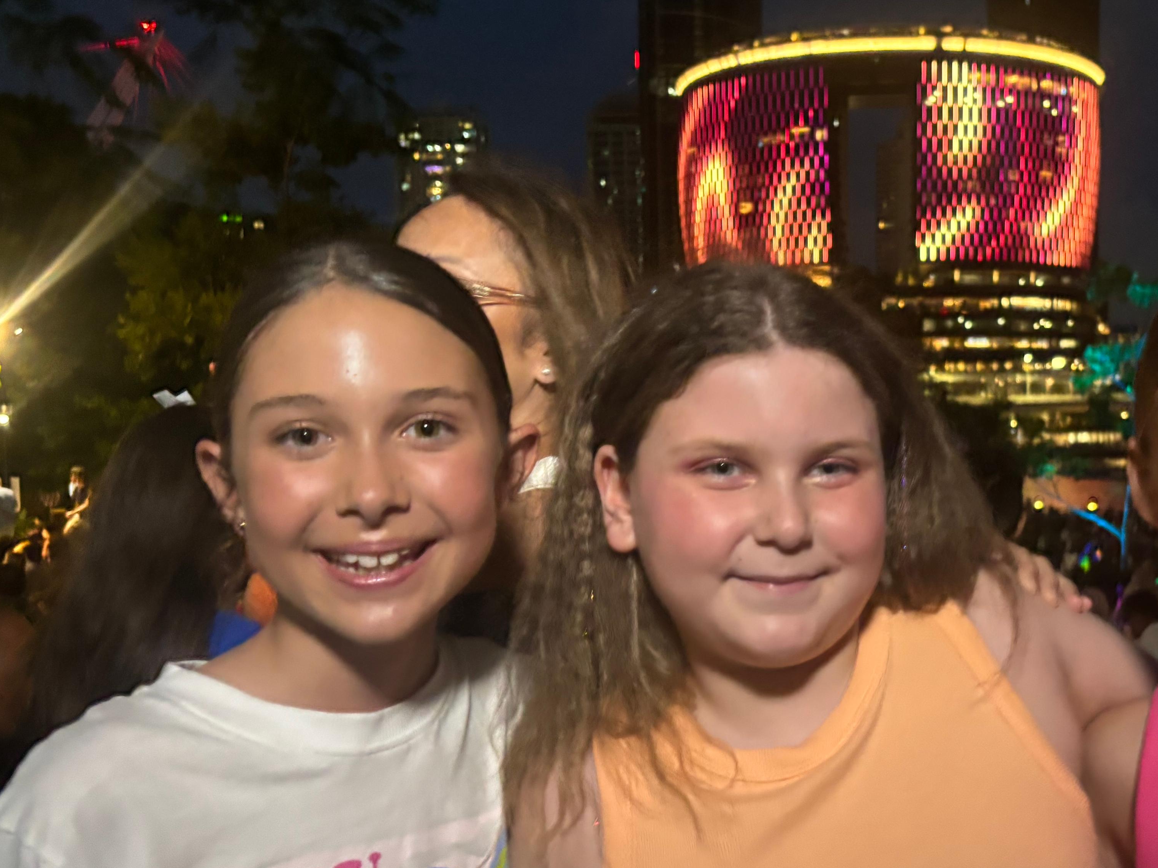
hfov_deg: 42.8
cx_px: 839
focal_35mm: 43
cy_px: 490
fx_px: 1438
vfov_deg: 33.5
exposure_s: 1/30
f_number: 1.6
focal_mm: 5.96
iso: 800
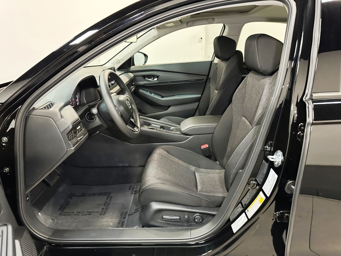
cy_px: 128
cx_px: 170
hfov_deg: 71.6
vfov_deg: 56.8
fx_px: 236
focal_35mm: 24
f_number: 1.78
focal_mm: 6.86
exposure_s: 1/30
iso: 800
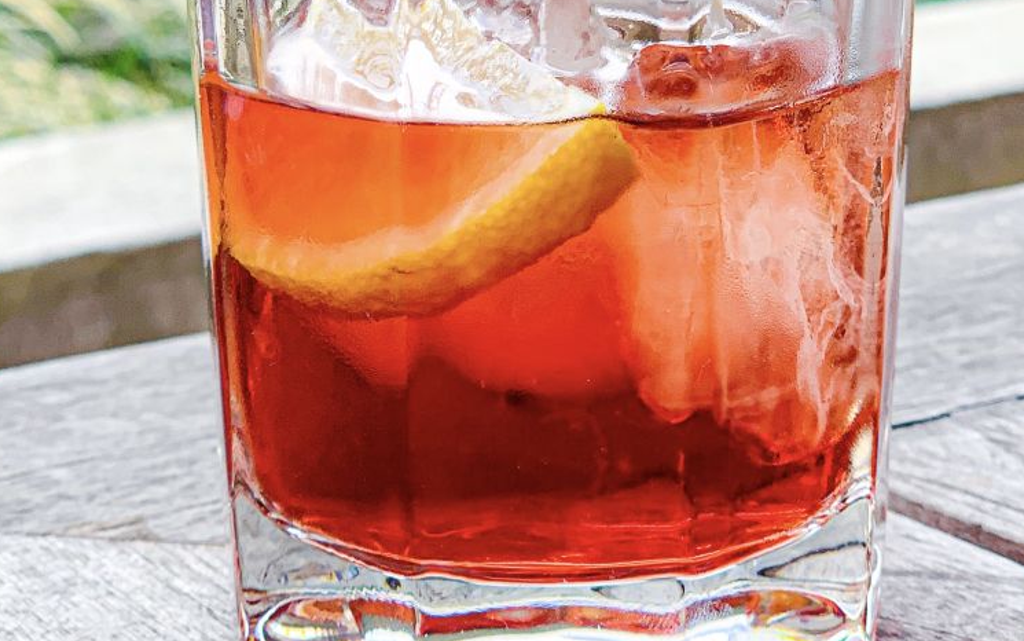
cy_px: 223
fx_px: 2066
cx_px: 536
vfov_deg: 17.6
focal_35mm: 74
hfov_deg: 27.8
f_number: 2.4
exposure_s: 1/120
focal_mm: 6
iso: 40
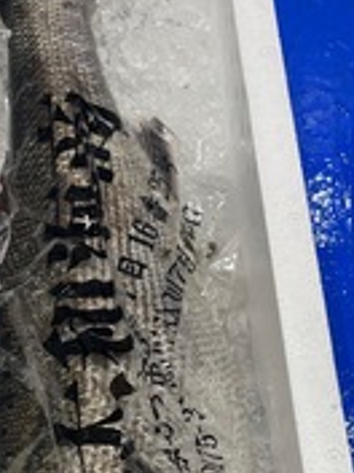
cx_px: 79
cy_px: 513
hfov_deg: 19.7
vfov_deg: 24.6
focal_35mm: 74
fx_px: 1009
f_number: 1.6
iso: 50
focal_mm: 5.1
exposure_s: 1/122
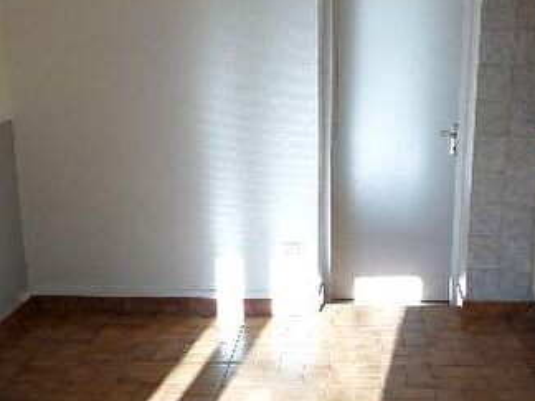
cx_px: 365
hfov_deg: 35.1
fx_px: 835
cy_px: 270
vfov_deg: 26.9
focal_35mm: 54
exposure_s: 1/125
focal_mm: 4.5
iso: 80
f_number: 2.5
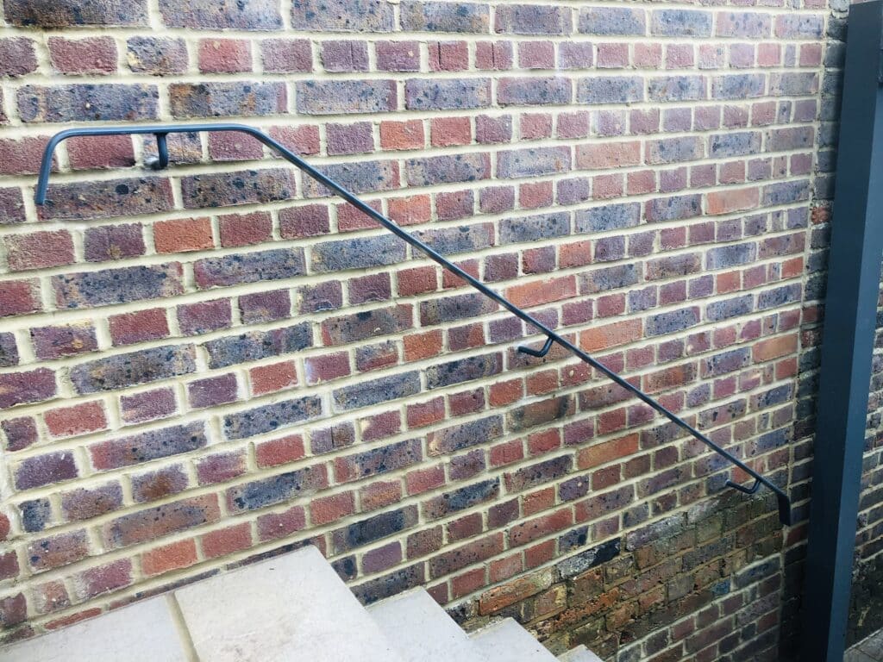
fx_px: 714
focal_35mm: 28
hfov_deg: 63.4
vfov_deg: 49.7
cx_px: 442
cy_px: 331
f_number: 1.8
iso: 32
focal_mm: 4
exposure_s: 1/120
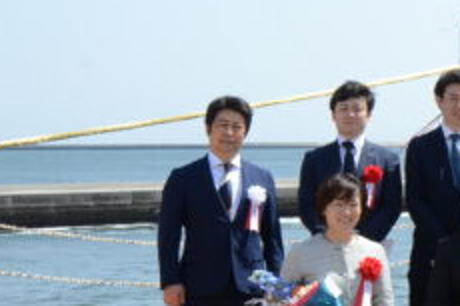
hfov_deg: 15.6
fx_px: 1532
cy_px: 97
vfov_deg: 11.4
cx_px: 708
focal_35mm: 120
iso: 400
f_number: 13
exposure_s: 1/200
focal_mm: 24
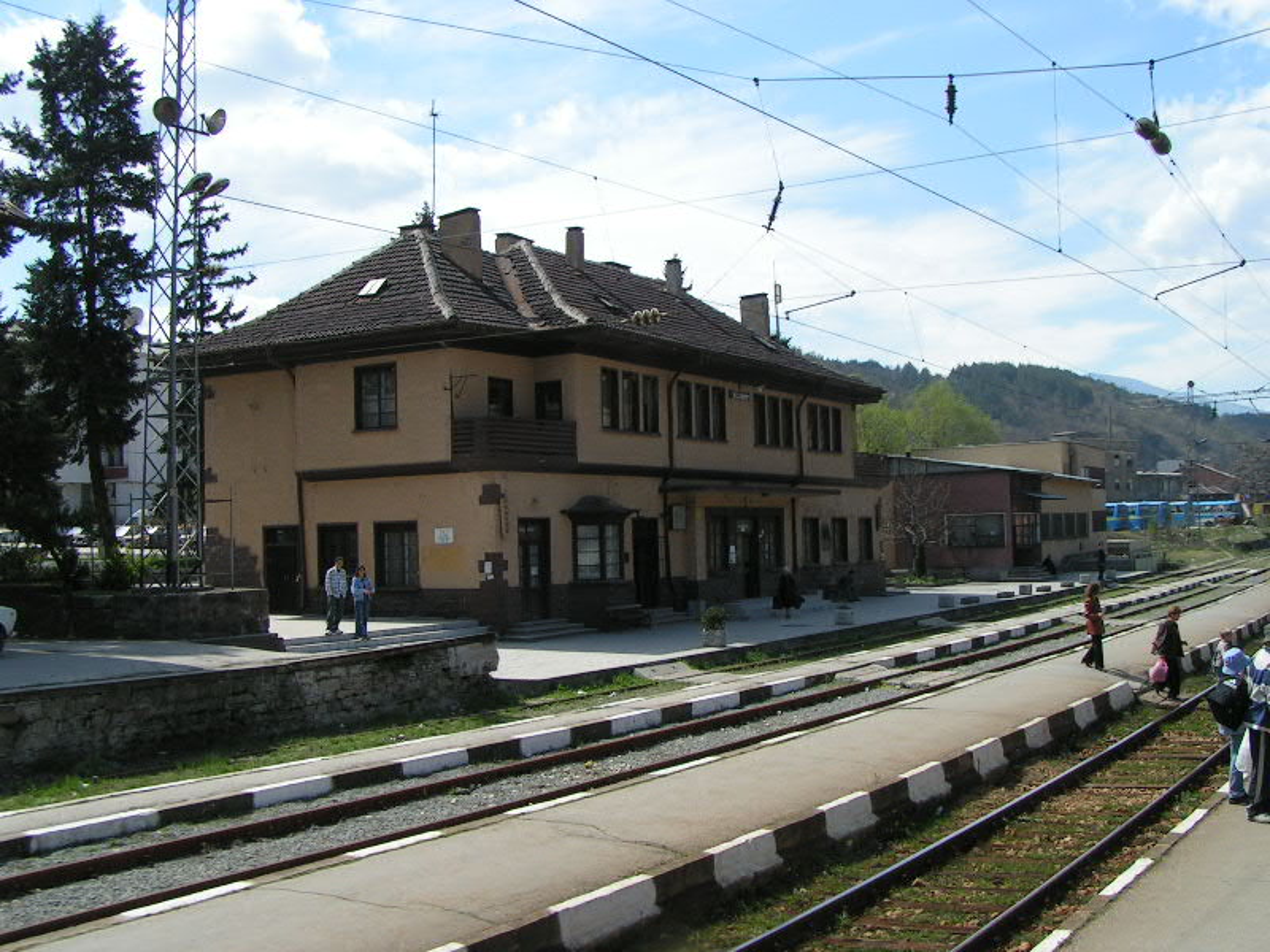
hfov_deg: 49.0
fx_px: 1394
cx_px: 635
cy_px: 476
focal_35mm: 38
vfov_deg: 37.7
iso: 50
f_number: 5.6
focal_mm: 5.8
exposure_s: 1/400
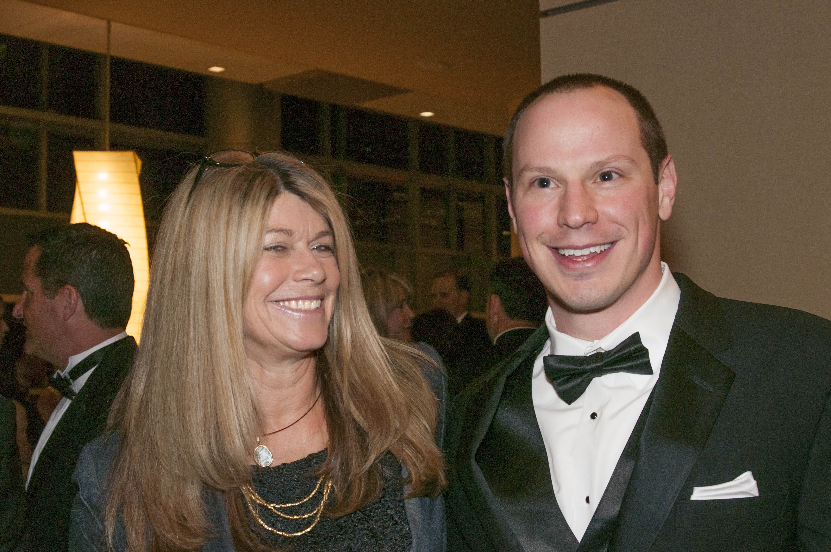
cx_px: 416
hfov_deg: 37.9
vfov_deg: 25.7
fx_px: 1210
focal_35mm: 52
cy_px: 276
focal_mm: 35
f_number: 8
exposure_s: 1/100
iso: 200
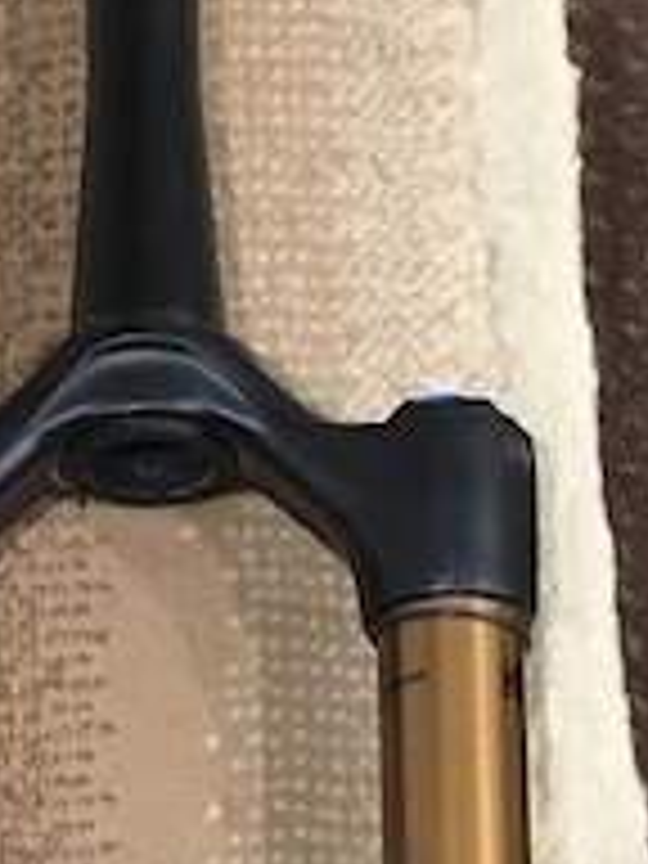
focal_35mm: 121
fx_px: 3020
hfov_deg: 12.2
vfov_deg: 15.0
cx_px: 220
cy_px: 1341
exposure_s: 1/15
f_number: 2.2
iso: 250
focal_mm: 4.15
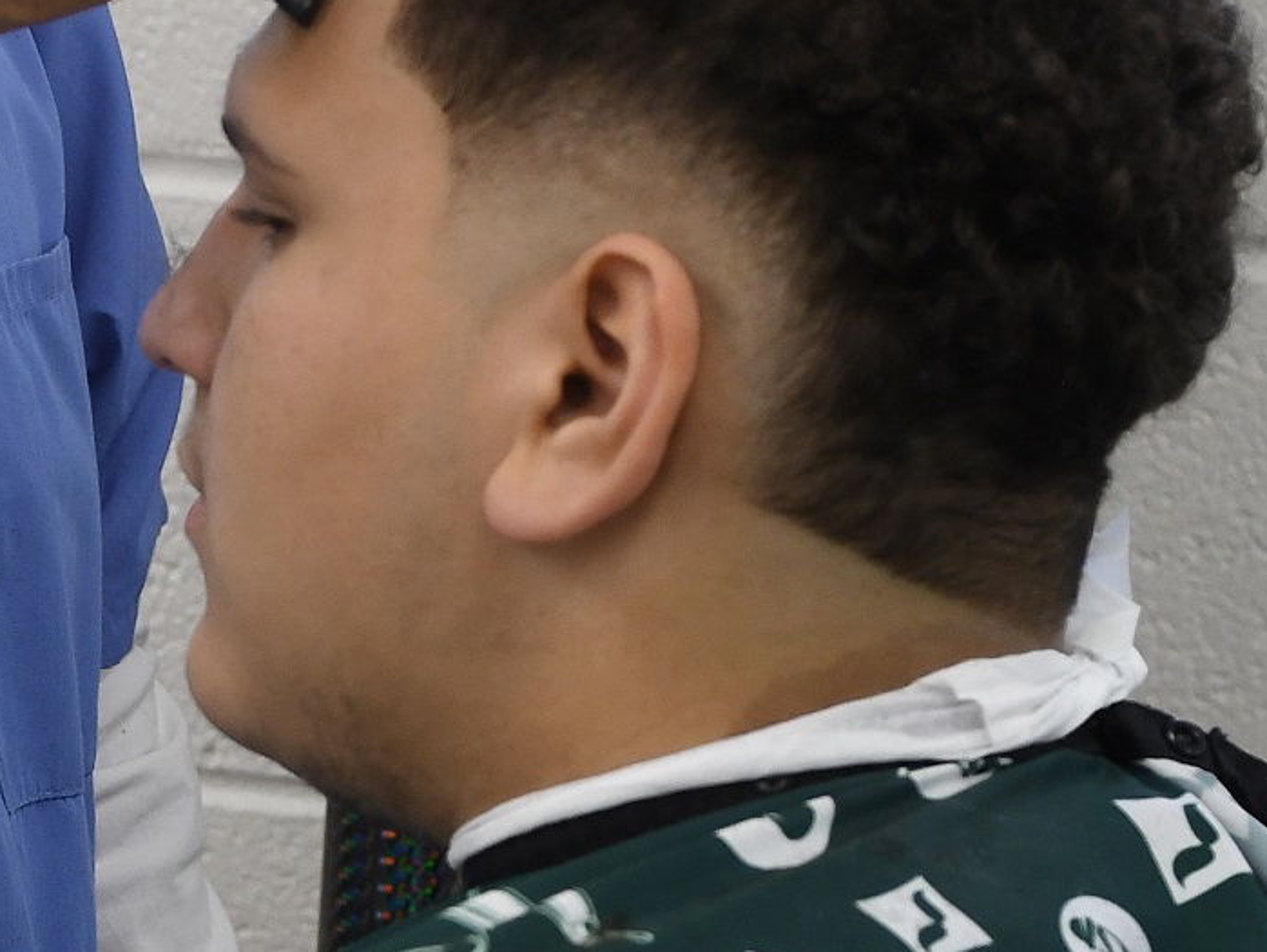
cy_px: 377
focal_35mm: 345
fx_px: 12617
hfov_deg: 5.7
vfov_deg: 4.3
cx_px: 44
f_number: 6.3
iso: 640
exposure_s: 1/100
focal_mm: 75
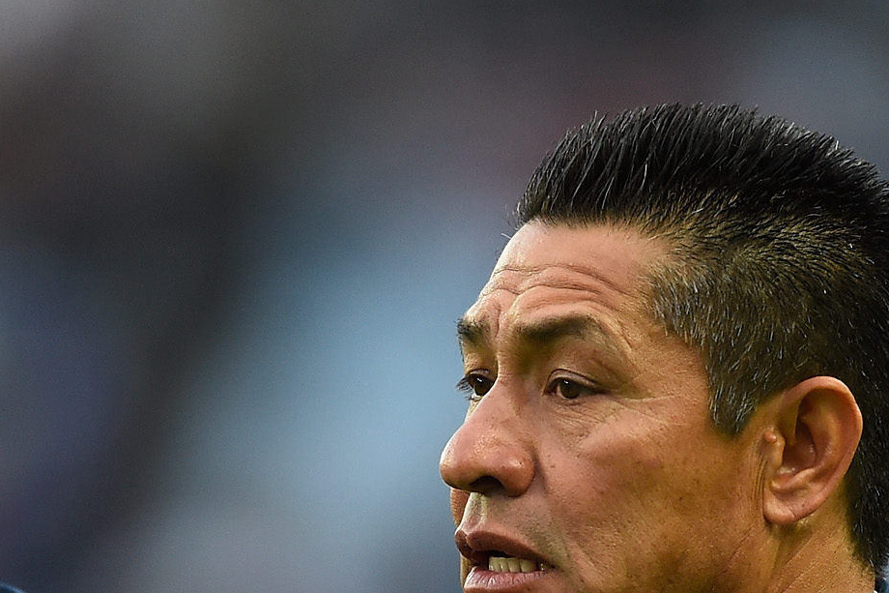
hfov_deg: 1.6
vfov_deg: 1.1
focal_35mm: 1304
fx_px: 32194
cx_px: 342
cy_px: 845
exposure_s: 1/1000
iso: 1600
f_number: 3.2
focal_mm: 400
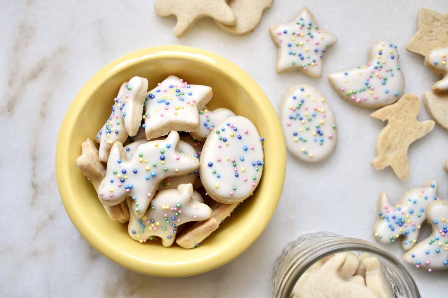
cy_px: 149
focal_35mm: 46
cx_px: 224
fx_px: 579
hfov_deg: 42.3
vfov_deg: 28.9
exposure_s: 1/40
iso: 640
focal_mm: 31
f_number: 4.2
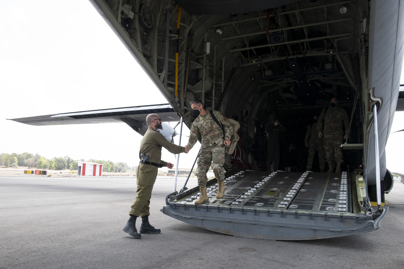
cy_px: 134
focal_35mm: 28
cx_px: 202
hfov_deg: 65.5
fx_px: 314
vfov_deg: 46.4
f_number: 11
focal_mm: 28
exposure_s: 1/125
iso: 320
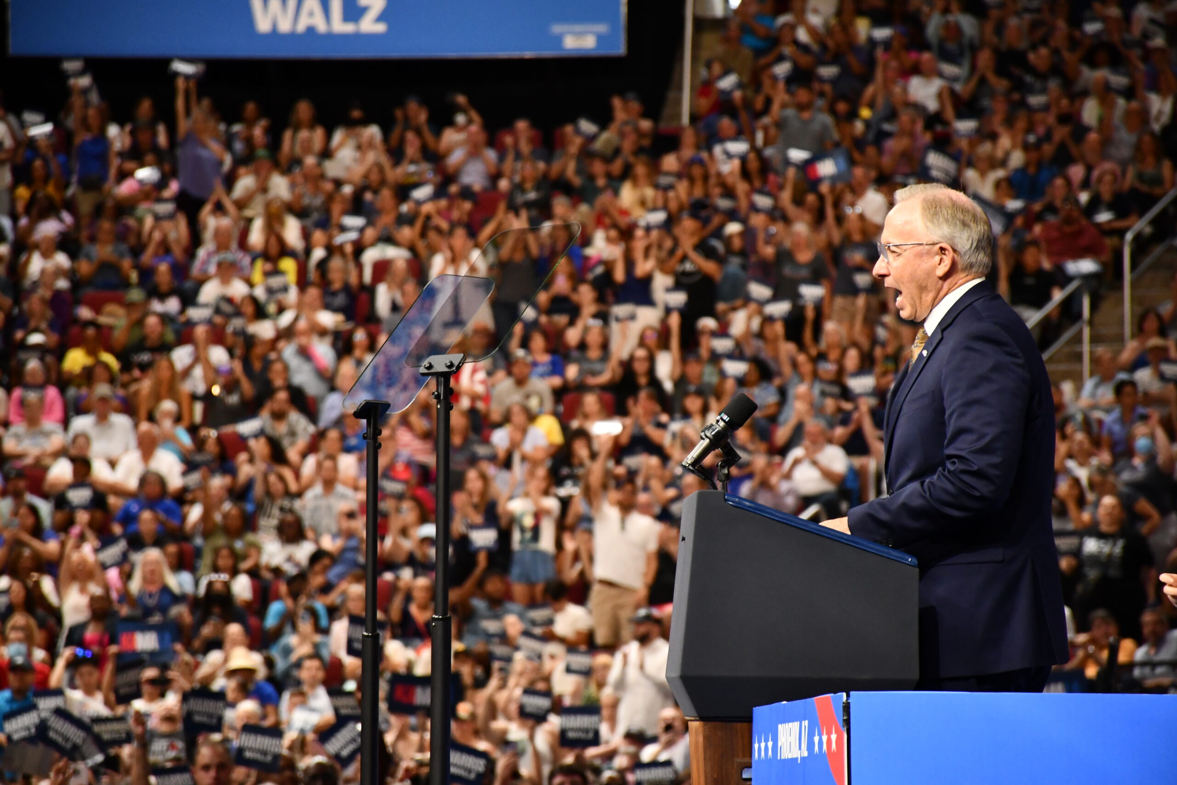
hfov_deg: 9.8
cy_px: 392
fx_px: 6866
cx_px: 588
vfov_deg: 6.5
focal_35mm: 210
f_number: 5.6
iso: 2000
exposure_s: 1/200
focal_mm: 140
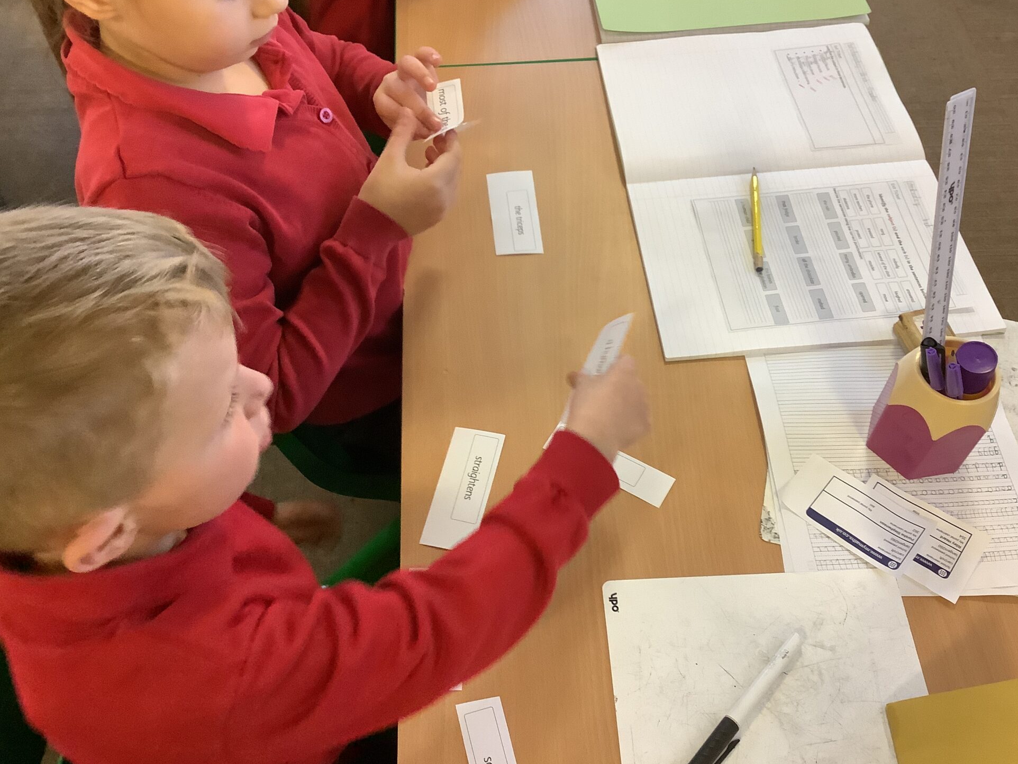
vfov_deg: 42.9
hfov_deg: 55.4
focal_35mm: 33
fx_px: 970
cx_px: 516
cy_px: 385
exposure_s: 1/40
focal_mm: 3.3
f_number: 2.4
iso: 320
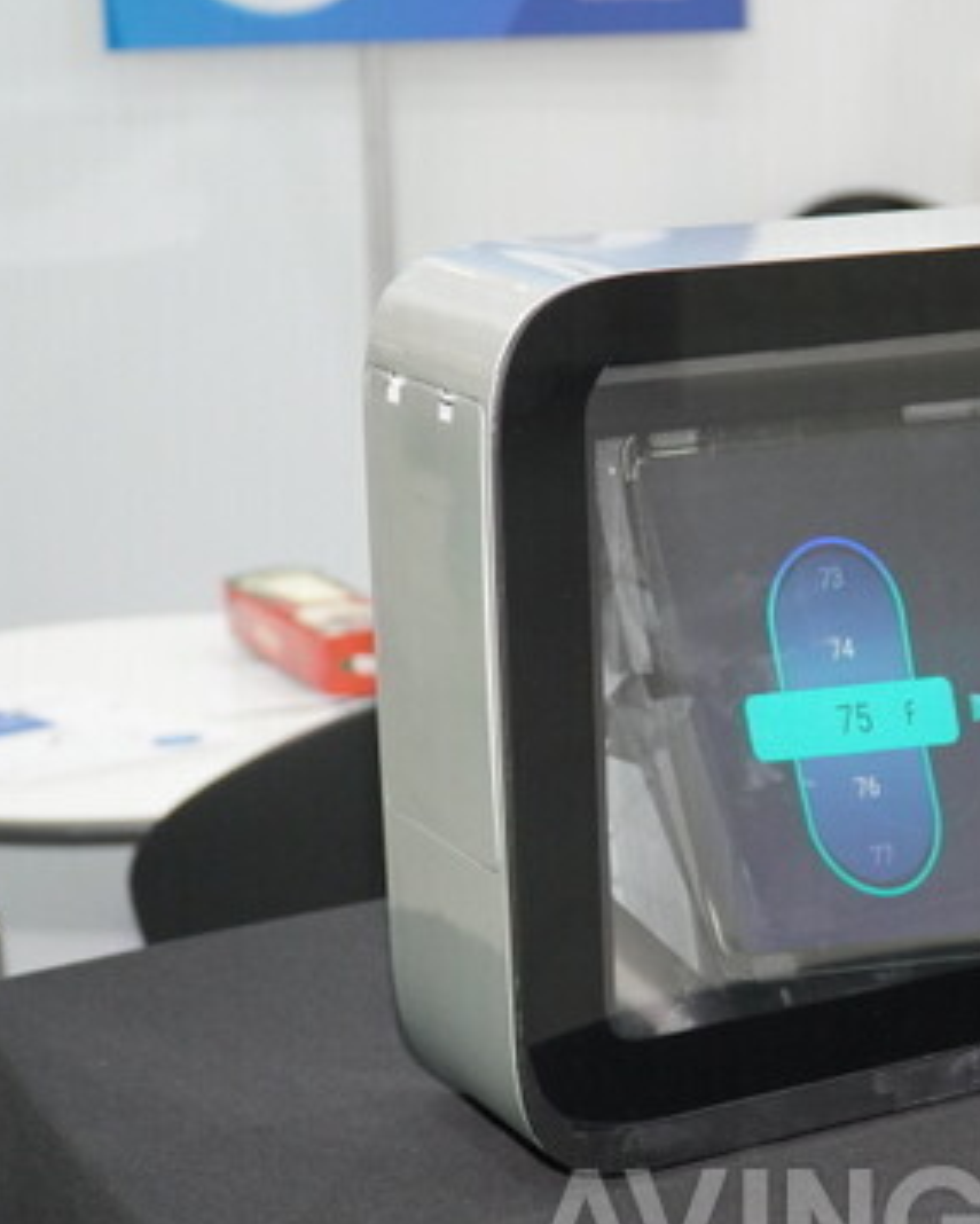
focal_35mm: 76
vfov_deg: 25.0
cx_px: 877
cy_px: 681
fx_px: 2754
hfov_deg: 19.8
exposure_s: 1/160
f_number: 4
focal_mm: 32
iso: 2500
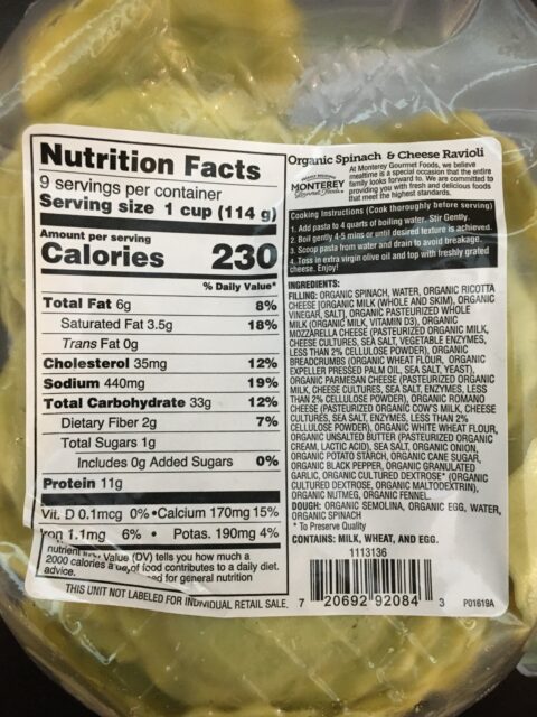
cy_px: 358
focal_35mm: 29
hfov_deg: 48.2
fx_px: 600
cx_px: 268
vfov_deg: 61.7
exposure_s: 1/30
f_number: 2.2
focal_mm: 4.15
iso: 160
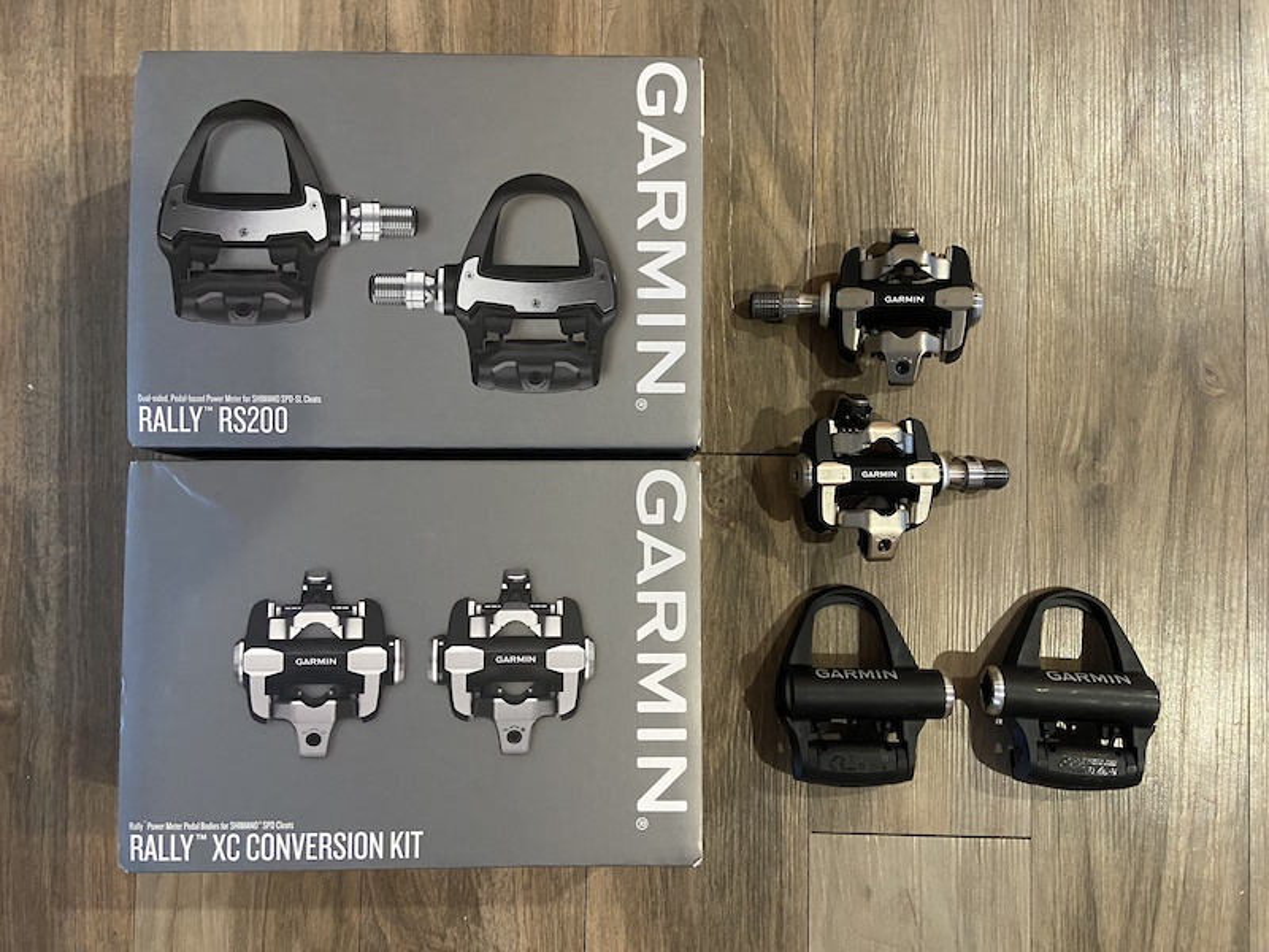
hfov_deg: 67.3
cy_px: 476
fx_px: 953
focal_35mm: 26
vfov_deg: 53.1
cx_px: 634
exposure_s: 1/30
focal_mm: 4.25
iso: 640
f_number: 1.8
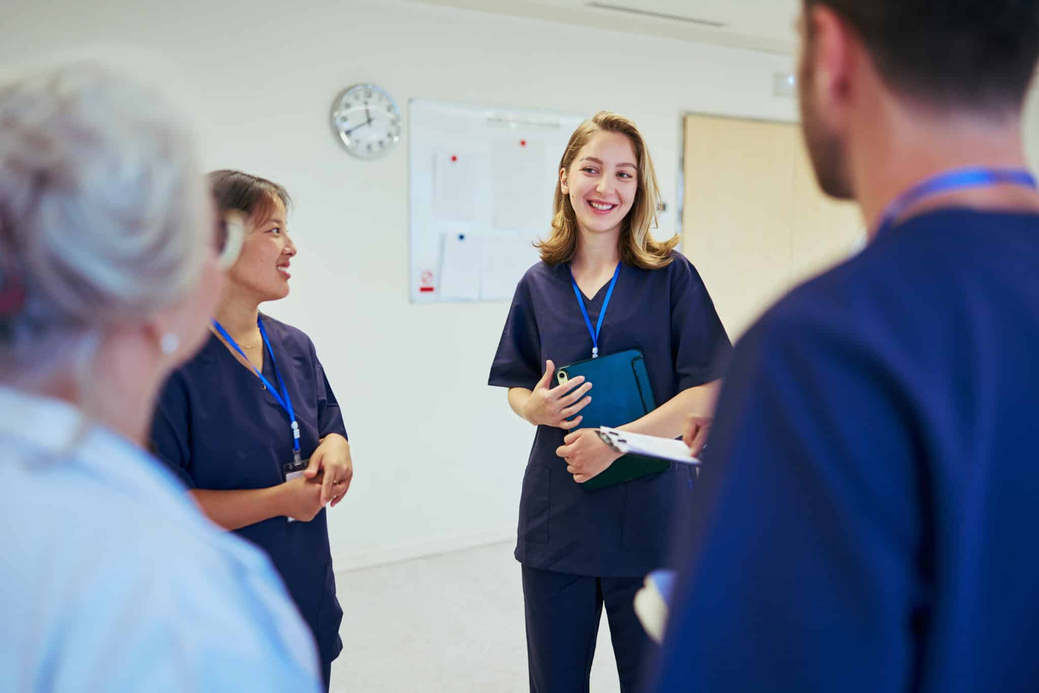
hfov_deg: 54.4
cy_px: 346
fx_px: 1010
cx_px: 520
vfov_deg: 37.8
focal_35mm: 35
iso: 320
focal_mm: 35
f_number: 1.6
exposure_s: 1/250
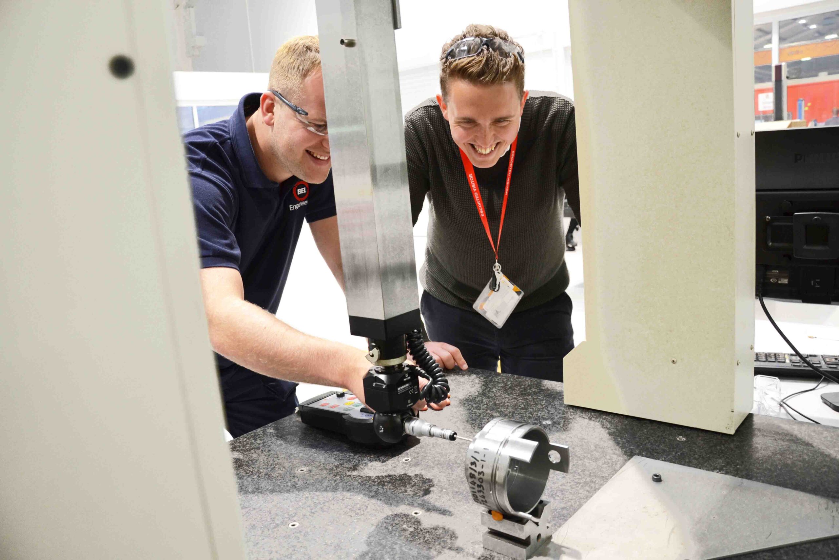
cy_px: 280
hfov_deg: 67.4
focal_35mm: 27
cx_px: 420
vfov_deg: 47.9
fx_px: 629
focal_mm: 18
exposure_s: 1/30
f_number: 4.5
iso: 400
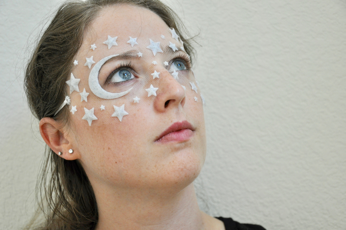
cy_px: 115
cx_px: 173
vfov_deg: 22.6
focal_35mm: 60
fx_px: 576
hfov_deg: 33.4
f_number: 4.5
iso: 800
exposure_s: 1/60
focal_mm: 40
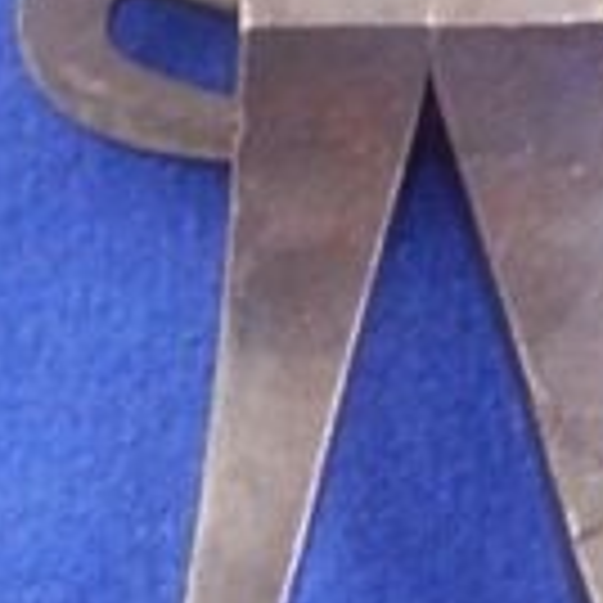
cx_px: 454
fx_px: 2937
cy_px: 261
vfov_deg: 11.7
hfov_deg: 11.7
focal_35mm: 149
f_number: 3
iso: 500
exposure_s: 1/8
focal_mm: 4
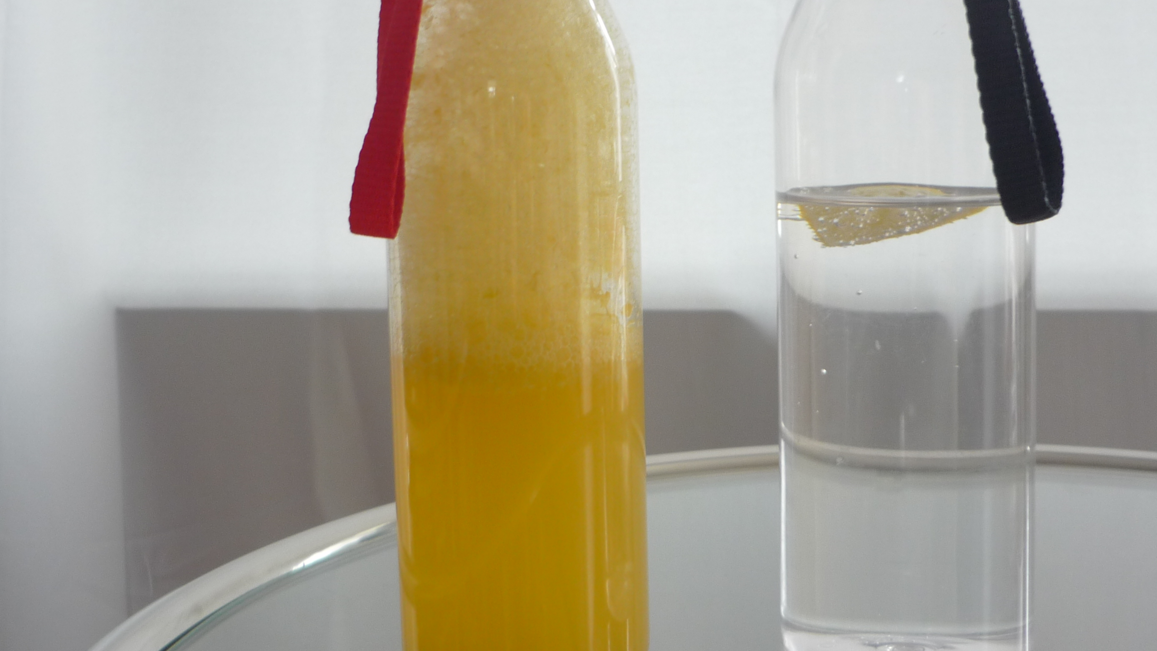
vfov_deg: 25.9
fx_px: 1411
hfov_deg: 44.6
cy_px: 243
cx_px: 604
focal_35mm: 46
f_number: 2.8
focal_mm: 5.5
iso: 100
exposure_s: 1/8
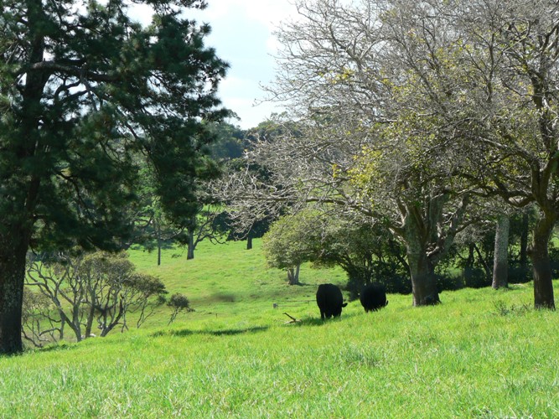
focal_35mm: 219
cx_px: 280
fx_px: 3536
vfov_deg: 6.8
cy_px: 210
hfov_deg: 9.0
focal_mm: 36.5
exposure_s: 1/250
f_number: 4
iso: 80
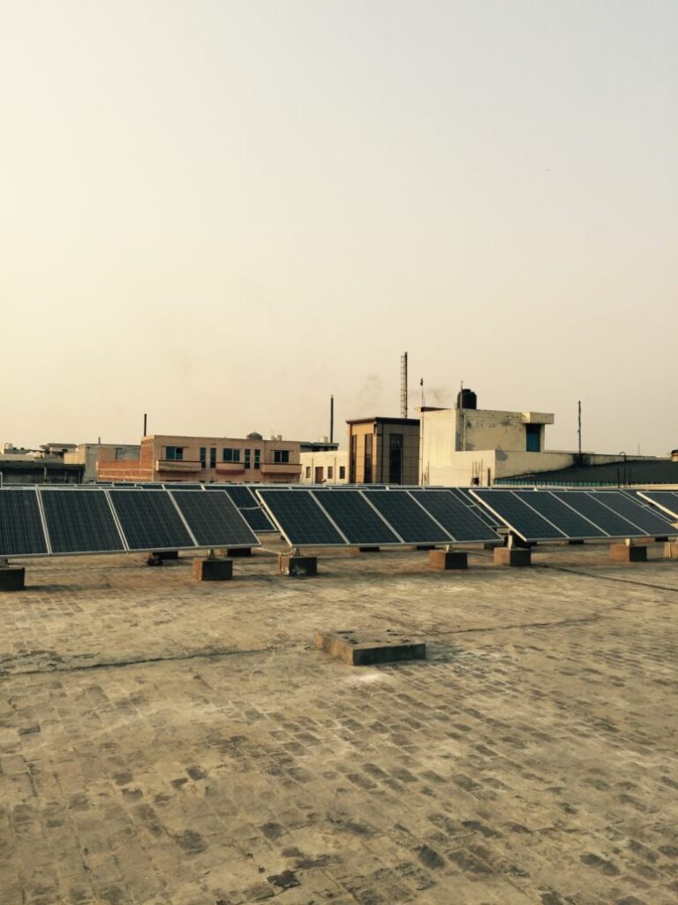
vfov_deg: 61.7
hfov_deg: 48.2
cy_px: 452
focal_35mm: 29
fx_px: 757
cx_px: 339
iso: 32
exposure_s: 1/860
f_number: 2.2
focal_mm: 4.15
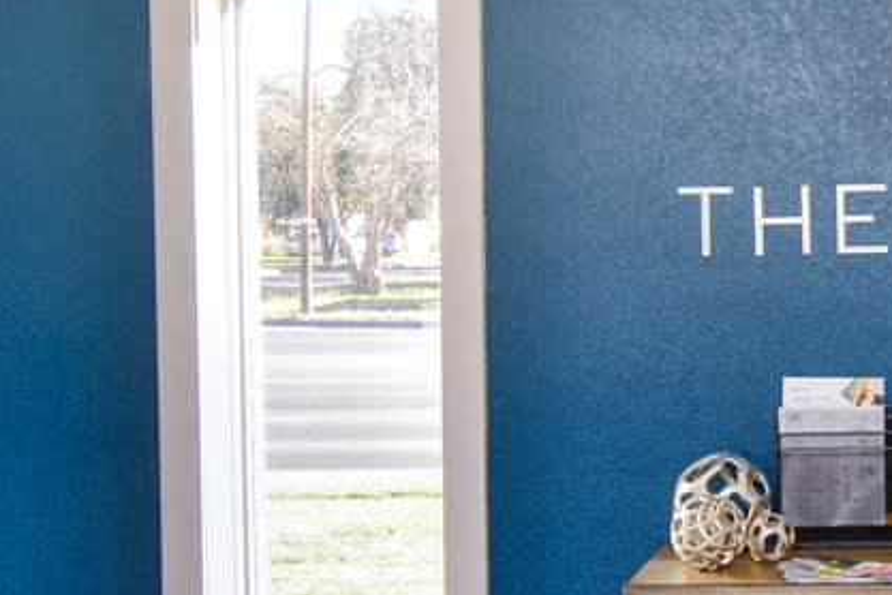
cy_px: 248
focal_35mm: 72
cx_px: 965
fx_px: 1784
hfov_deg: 26.1
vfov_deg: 18.9
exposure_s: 1/60
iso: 200
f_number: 5.6
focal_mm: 20
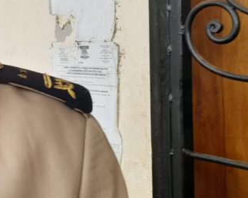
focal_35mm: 78
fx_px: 573
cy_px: 3
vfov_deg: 19.1
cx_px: -144
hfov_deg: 20.3
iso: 25
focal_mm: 4.6
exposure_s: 1/50
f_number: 2
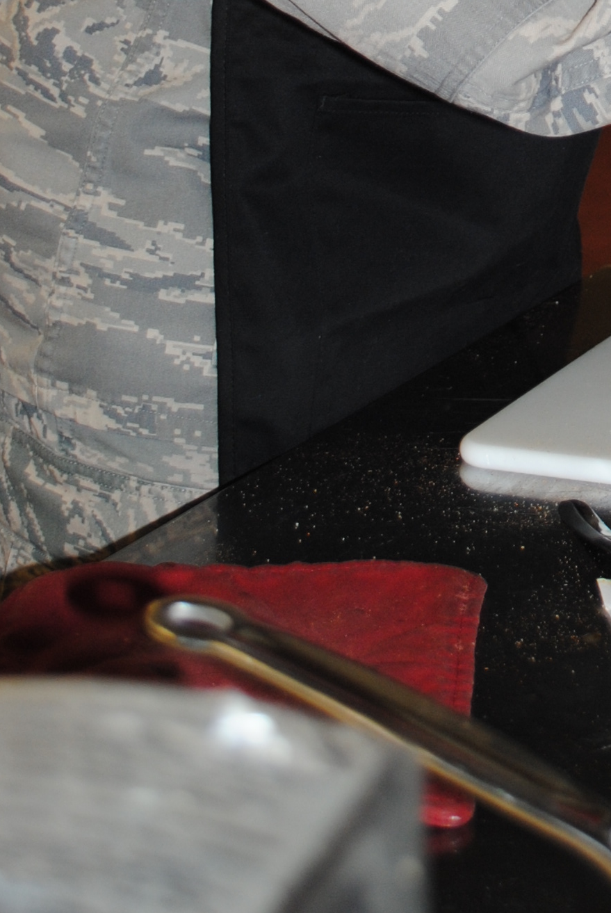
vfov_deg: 16.4
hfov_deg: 11.5
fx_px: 2919
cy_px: -401
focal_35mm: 115
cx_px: 894
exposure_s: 1/60
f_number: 4.2
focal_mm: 26
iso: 200
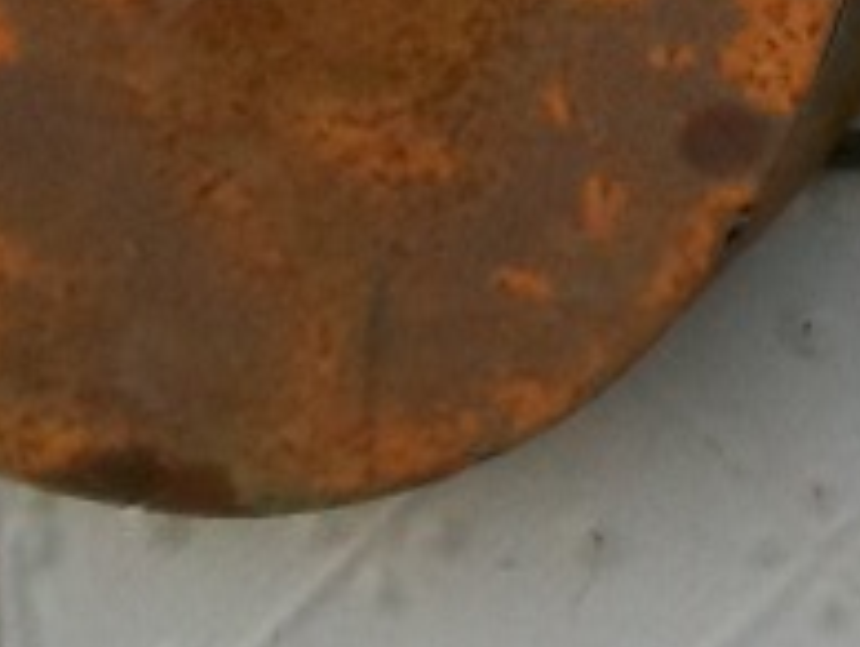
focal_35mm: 237
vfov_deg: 5.9
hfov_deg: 7.6
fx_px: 5895
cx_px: 2310
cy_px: -1232
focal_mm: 6
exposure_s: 1/80
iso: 80
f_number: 2.7
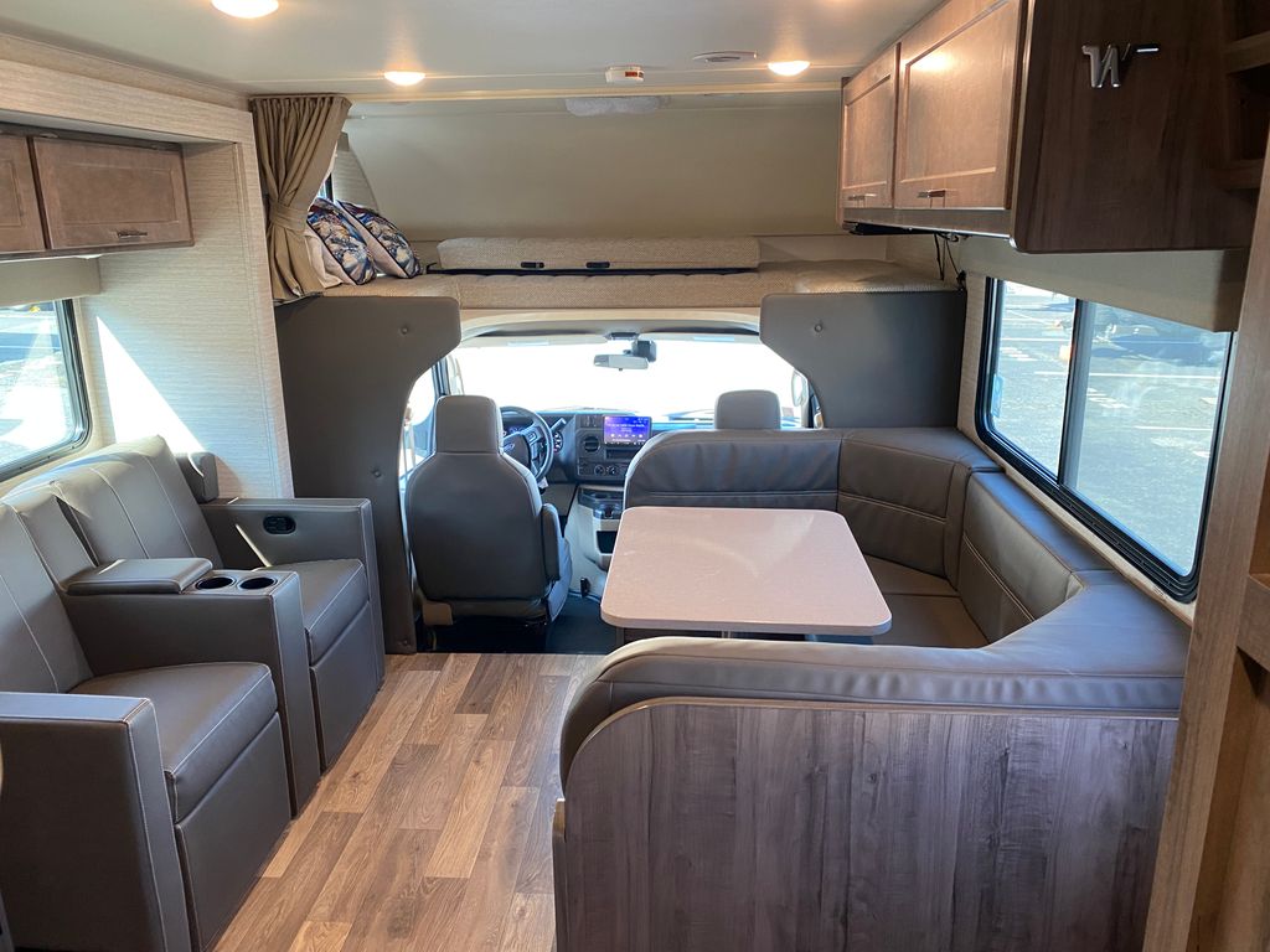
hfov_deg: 67.3
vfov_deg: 53.1
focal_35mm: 26
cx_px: 635
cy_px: 476
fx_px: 954
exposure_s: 1/60
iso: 125
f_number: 1.8
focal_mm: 4.25
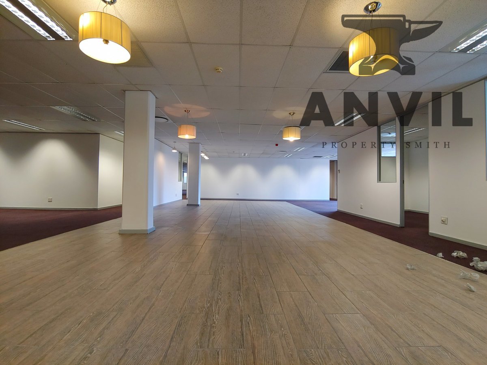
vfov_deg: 78.1
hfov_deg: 94.5
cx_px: 244
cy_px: 182
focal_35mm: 16
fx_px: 225
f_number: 1.9
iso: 150
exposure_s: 1/33
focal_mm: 2.18
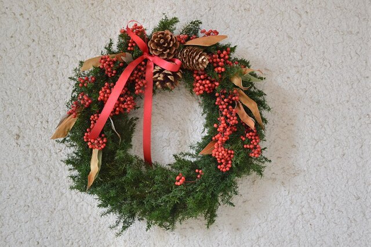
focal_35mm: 39
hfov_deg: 49.6
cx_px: 186
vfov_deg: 34.2
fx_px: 402
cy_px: 124
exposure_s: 1/80
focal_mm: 26
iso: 400
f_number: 4.5
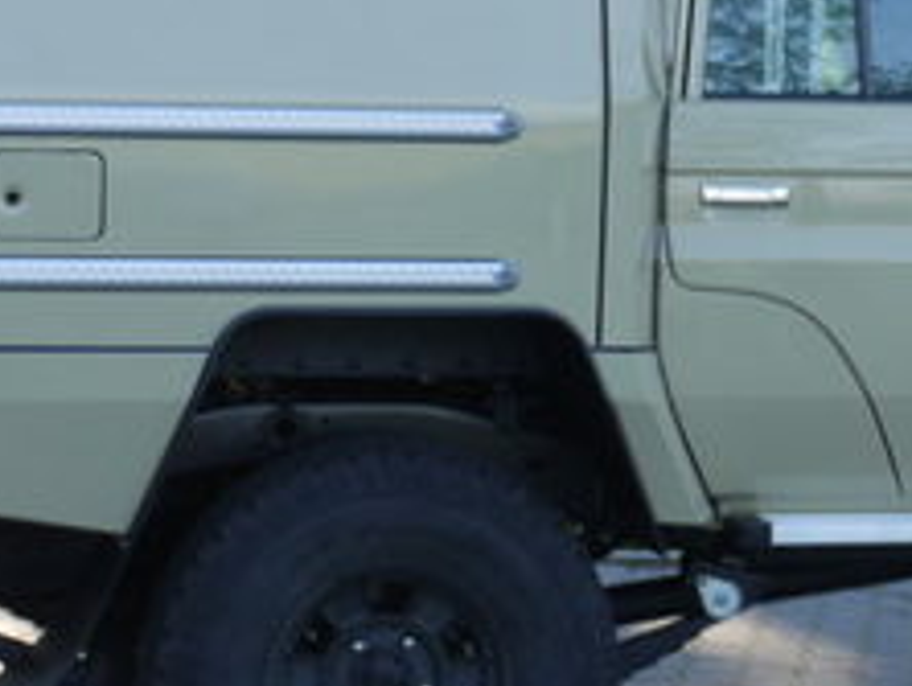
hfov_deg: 12.3
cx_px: 887
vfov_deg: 9.3
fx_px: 4194
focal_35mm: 159
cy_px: 62
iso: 100
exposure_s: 1/80
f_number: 5.6
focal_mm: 23
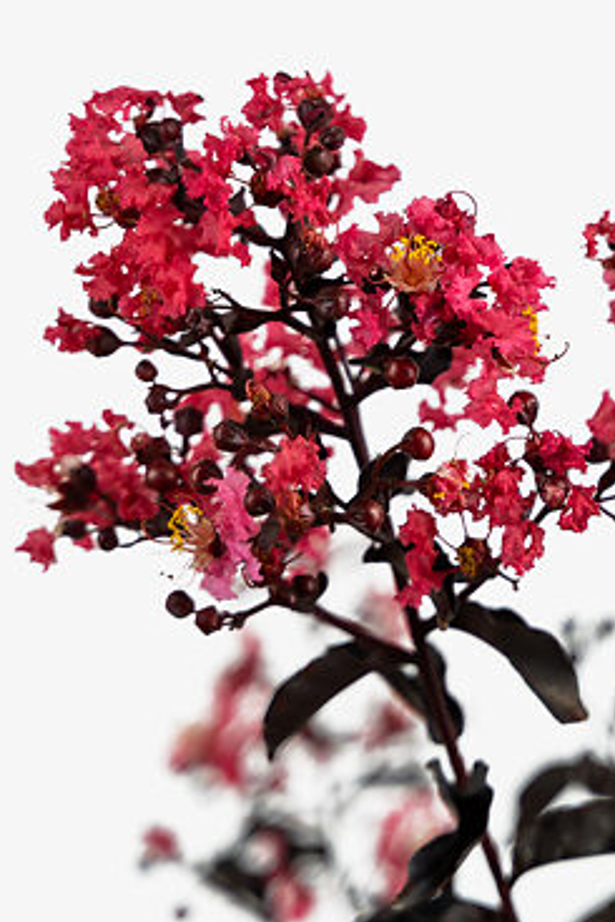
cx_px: 743
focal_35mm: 184
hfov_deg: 7.4
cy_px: 138
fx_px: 4710
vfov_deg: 11.1
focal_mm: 75
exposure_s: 1/200
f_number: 3.2
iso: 320
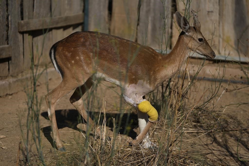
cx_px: 124
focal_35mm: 126
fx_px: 872
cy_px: 83
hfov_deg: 16.3
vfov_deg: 10.9
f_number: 3.2
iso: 100
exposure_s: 1/5000
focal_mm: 126
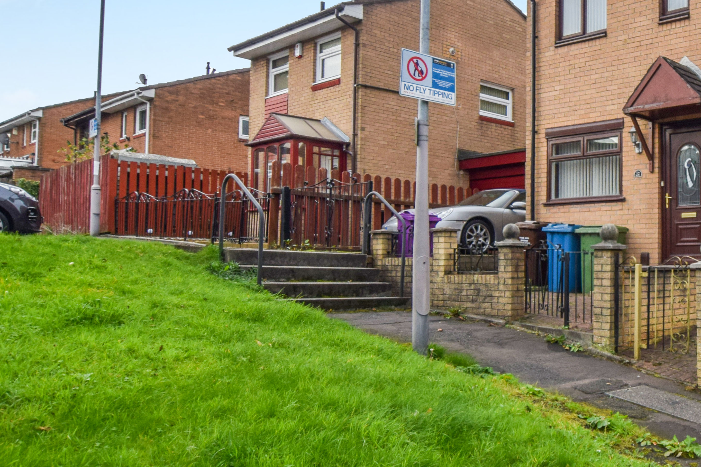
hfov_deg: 48.8
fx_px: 643
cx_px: 673
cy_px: 185
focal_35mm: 33
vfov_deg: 39.8
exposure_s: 1/250
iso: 250
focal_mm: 10
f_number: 8
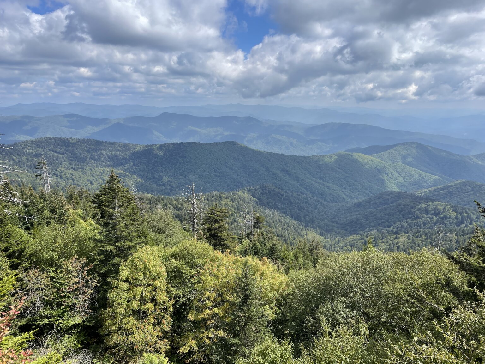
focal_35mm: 26
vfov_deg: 53.1
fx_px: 364
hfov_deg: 67.3
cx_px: 242
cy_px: 182
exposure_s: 1/3401
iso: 32
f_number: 1.6
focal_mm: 4.2
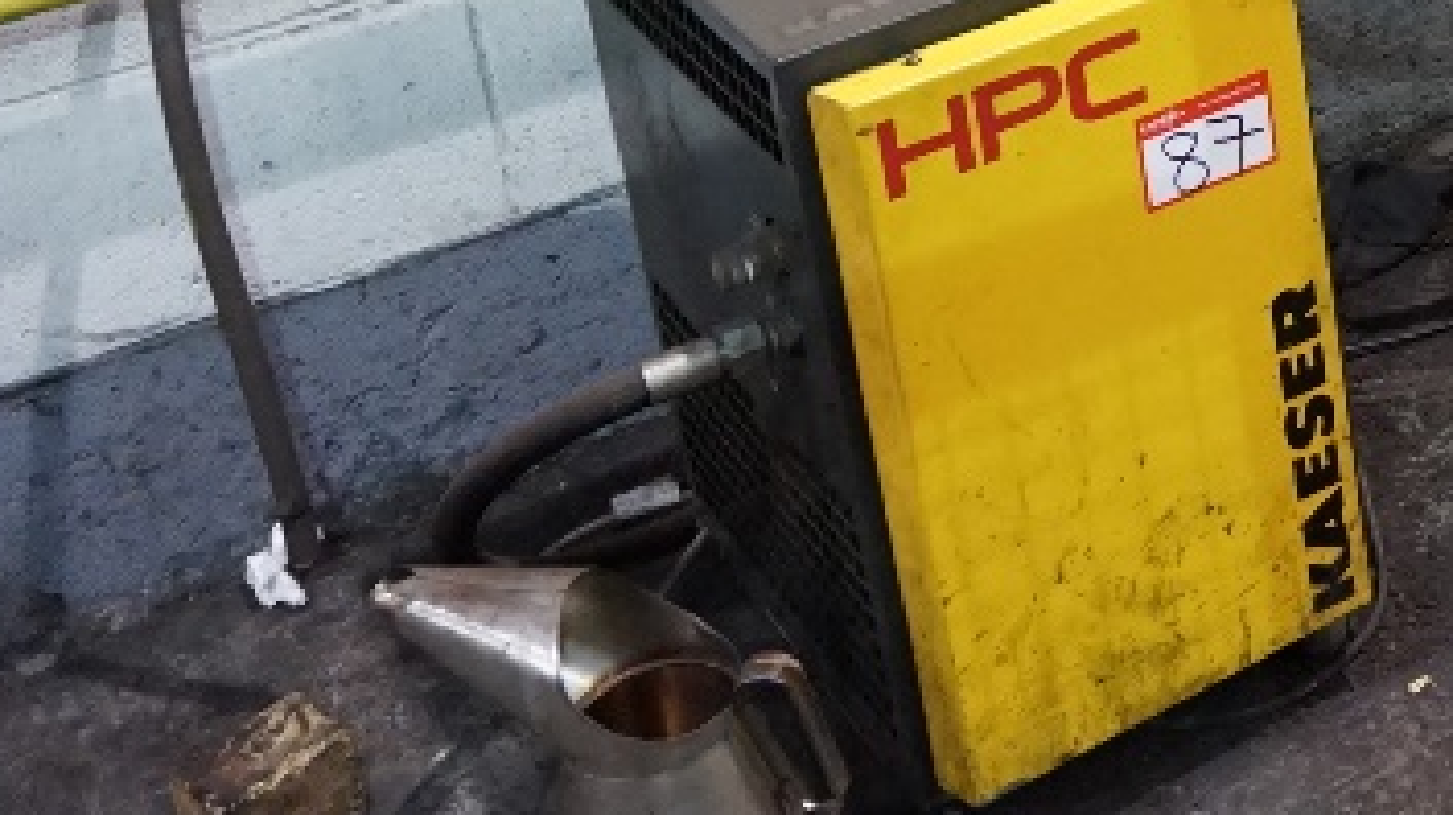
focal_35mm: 73
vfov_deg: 15.1
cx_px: 1786
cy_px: -463
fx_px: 2811
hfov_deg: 25.7
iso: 3200
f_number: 3.5
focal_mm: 16
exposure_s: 1/30
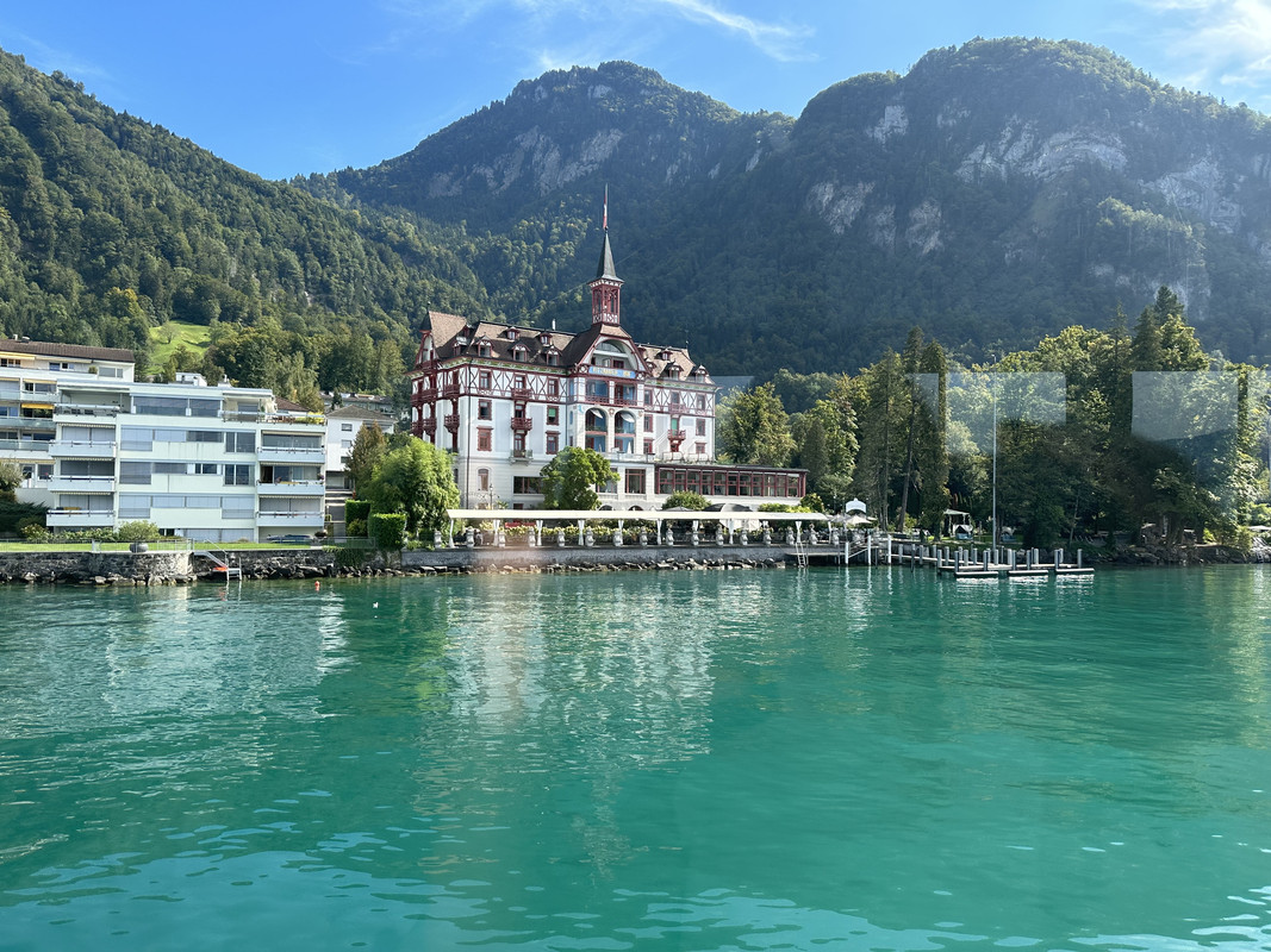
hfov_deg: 71.6
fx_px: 881
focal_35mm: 24
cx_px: 636
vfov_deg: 56.8
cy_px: 476
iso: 80
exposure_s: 1/1779
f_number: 1.78
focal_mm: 6.86
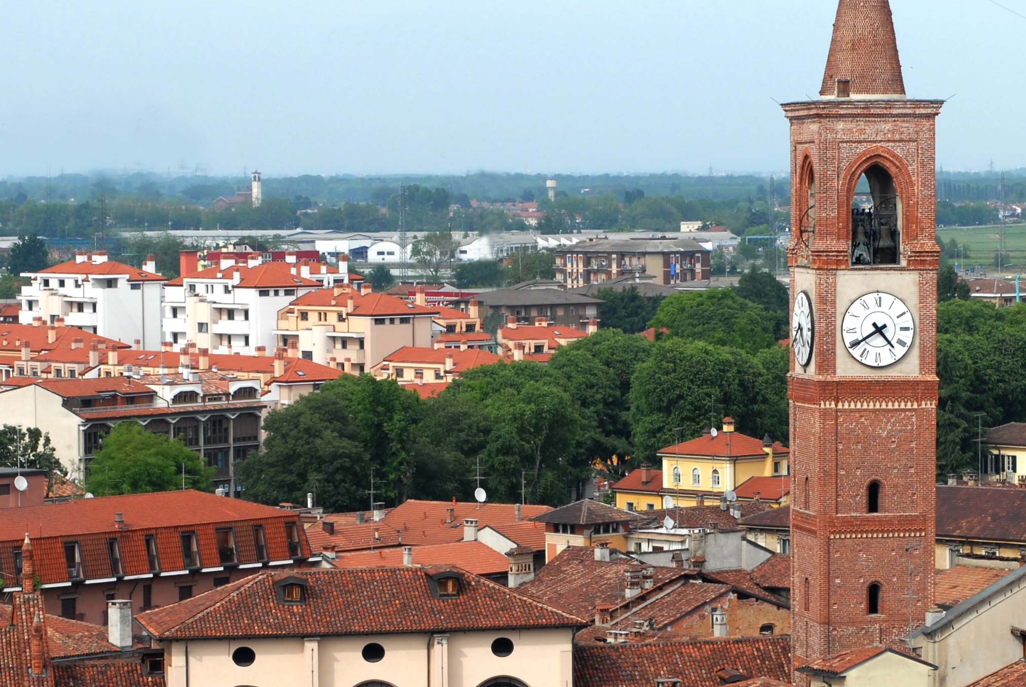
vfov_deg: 9.2
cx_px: 661
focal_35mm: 149
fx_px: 4252
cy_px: 416
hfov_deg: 13.7
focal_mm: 52
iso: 125
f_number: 8
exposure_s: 1/200
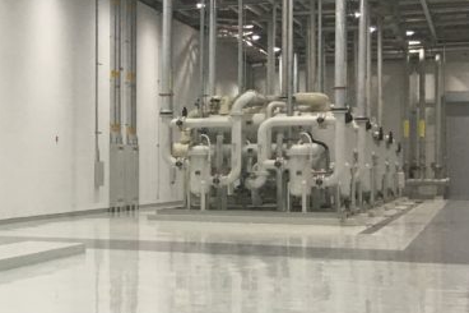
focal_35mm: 84
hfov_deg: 21.8
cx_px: -145
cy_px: 169
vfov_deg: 16.2
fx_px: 1094
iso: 40
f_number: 2.2
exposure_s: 1/30
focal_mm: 4.15
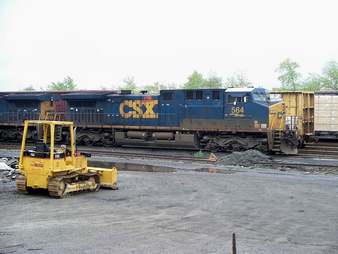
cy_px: 127
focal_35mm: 61
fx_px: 596
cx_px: 169
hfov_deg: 31.7
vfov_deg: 24.0
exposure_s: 1/80
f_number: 3.1
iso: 64
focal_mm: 12.89
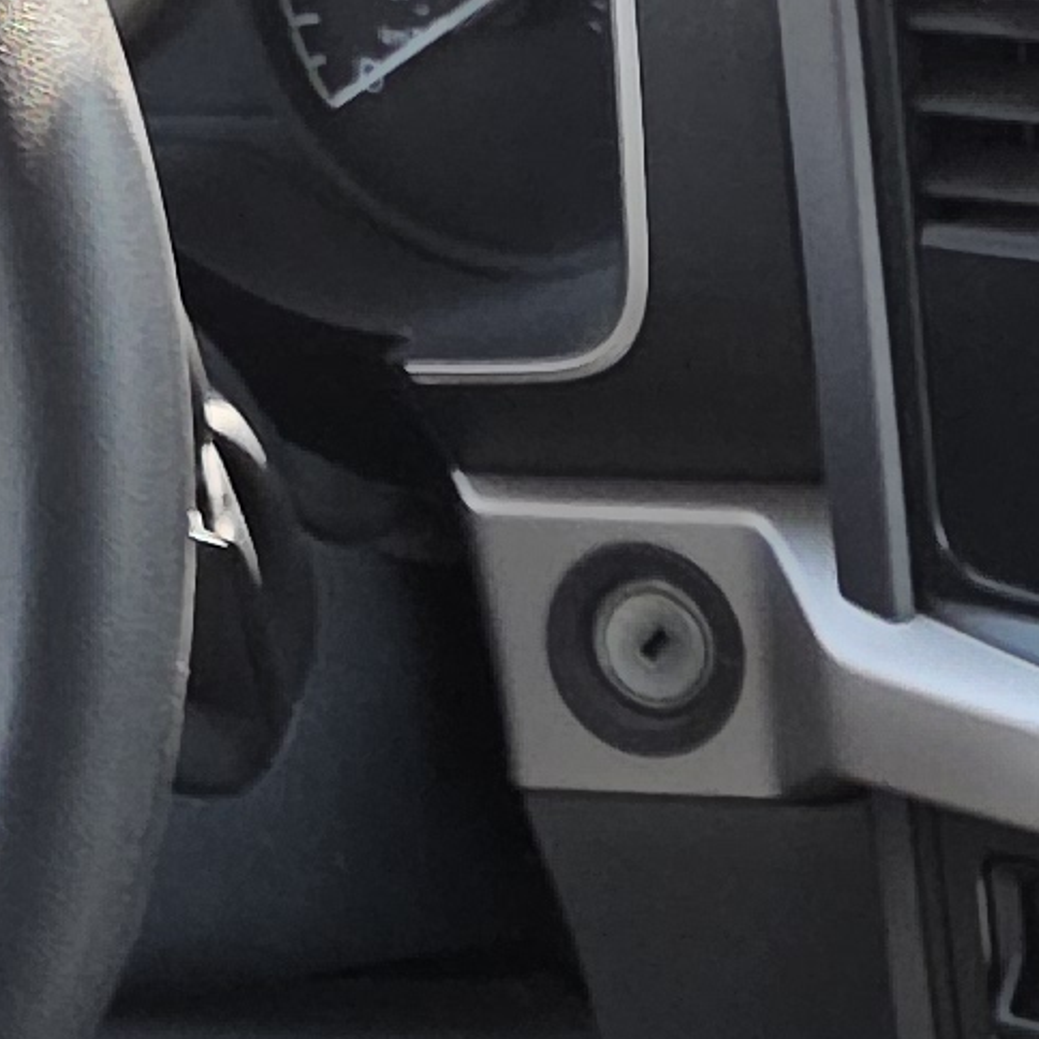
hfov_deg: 10.0
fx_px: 5705
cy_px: 2323
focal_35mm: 168
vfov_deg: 9.5
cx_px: 1627
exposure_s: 1/359
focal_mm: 6.3
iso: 50
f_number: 1.7
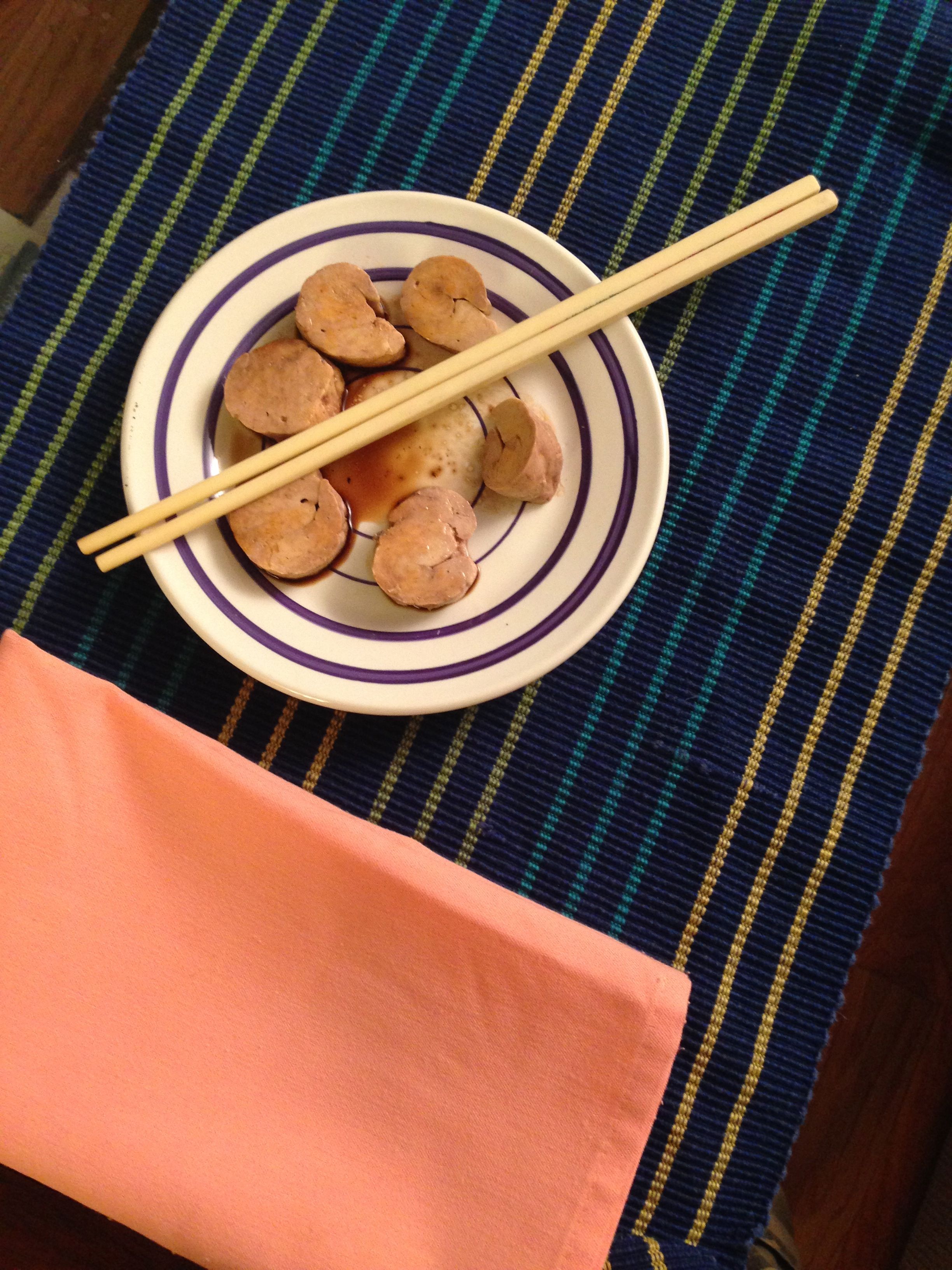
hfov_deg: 42.9
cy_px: 635
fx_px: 1210
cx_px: 476
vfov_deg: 55.4
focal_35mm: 33
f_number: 2.4
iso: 250
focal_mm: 4.12
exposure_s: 1/20
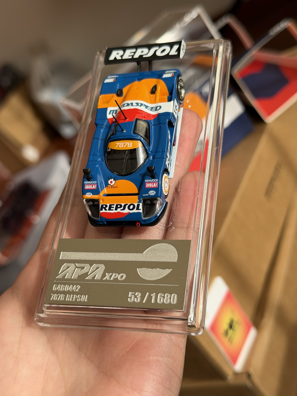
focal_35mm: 48
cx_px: 148
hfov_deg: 30.3
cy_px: 198
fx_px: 549
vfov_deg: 39.7
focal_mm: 6.76
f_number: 1.78
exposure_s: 1/167
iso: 50
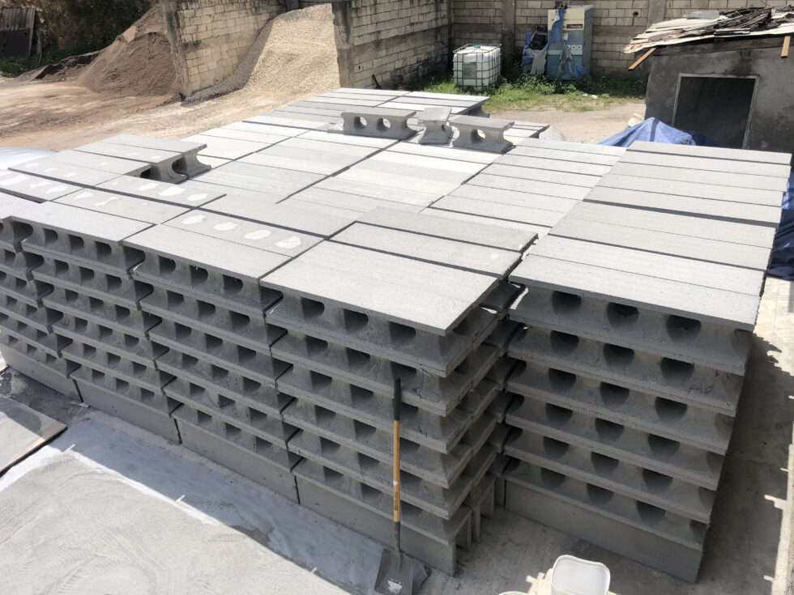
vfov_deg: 49.7
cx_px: 397
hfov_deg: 63.4
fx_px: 642
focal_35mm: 28
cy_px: 298
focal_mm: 4
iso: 20
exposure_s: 1/2857
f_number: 1.8
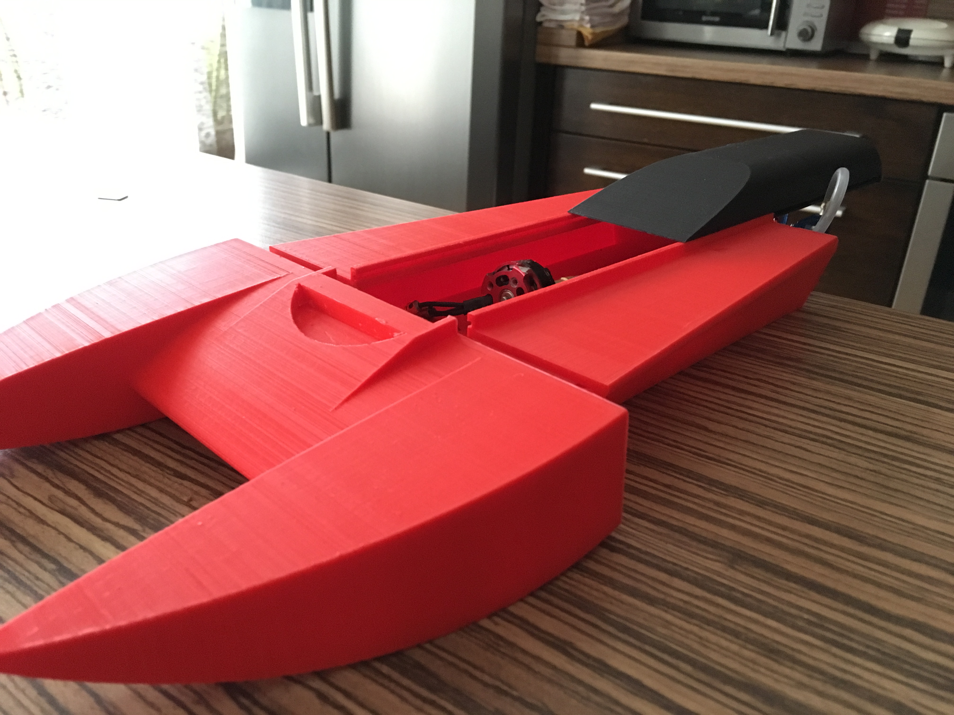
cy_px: 358
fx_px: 799
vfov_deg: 48.2
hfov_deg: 61.7
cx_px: 477
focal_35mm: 29
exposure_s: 1/17
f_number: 2.2
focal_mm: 4.15
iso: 320
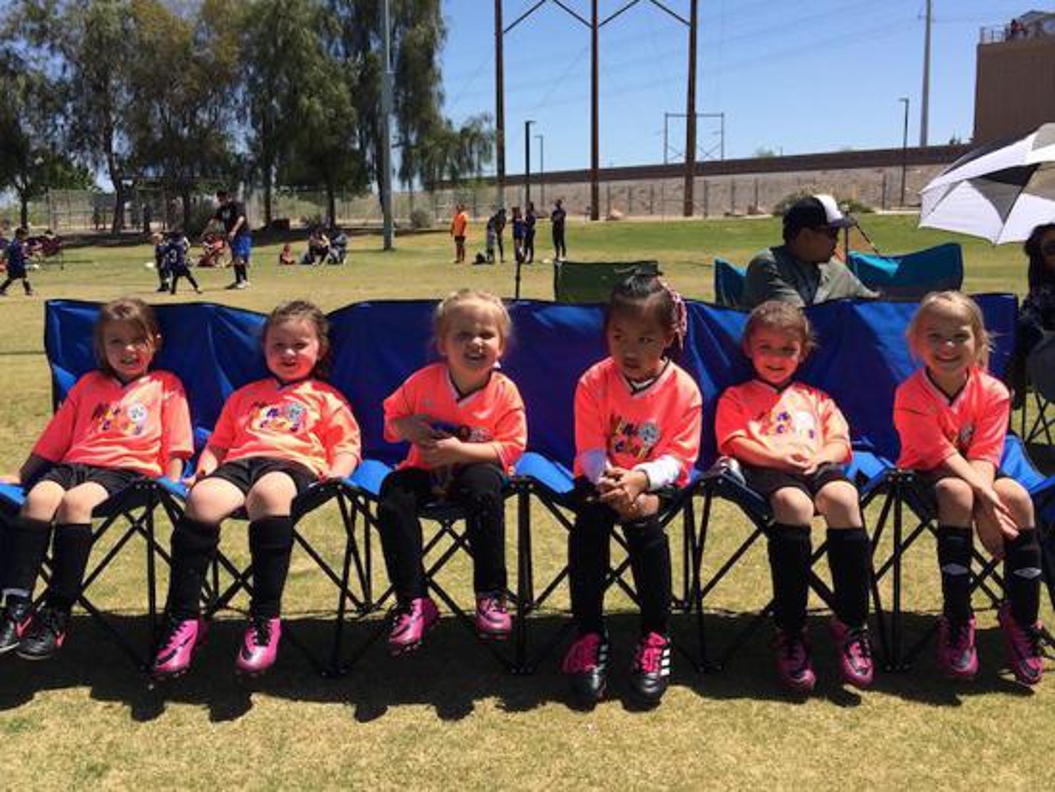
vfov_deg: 48.3
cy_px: 396
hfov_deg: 61.6
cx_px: 528
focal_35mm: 29
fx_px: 884
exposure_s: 1/2160
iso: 32
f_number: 2.2
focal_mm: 4.15
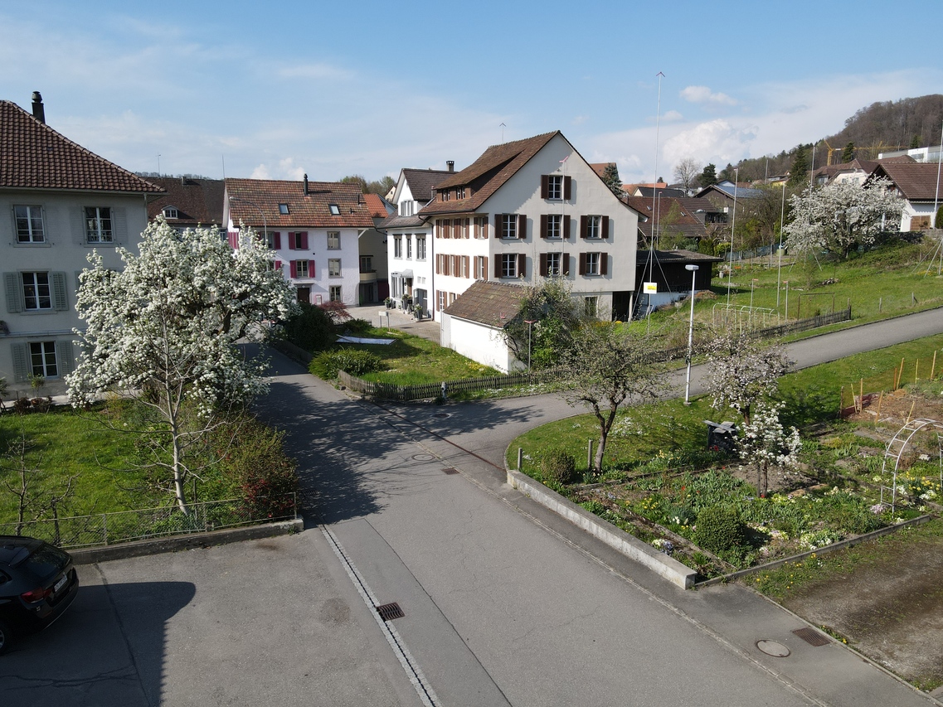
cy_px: 354
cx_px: 472
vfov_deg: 56.8
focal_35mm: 24
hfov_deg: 71.6
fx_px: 654
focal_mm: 4.5
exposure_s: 1/640
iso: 110
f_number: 2.8
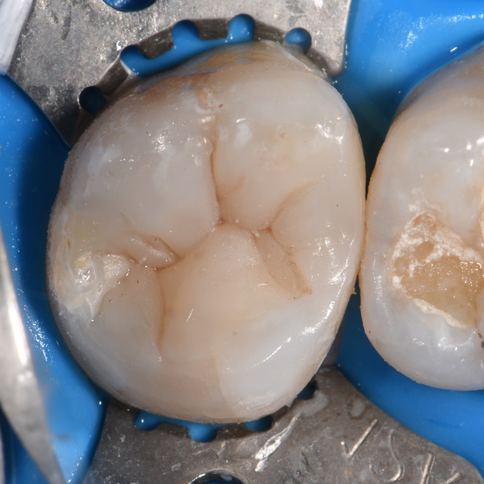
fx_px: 3180
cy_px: 242
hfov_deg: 8.7
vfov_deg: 8.7
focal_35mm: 201
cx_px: 257
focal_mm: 105
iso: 200
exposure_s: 1/160
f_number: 45
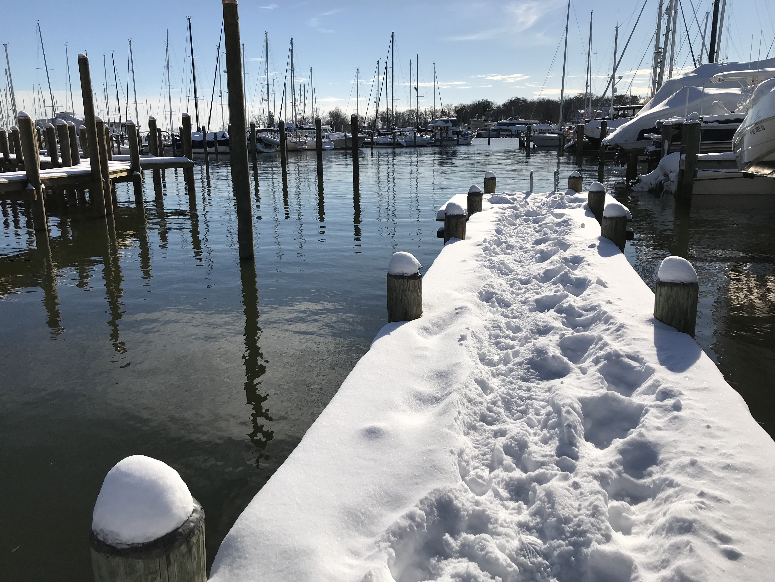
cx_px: 388
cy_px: 291
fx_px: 627
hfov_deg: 63.4
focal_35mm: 28
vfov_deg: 49.7
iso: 20
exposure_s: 1/6849
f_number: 1.8
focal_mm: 3.99
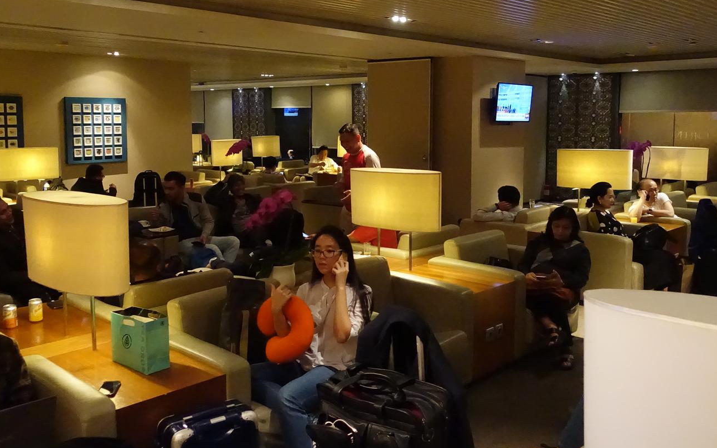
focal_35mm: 34
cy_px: 183
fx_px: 664
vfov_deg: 37.1
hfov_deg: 56.7
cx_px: 353
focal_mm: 8.8
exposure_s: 1/250
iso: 6400
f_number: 1.8
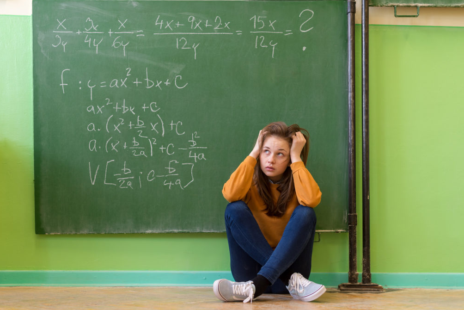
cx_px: 231
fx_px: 657
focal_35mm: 51
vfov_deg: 26.5
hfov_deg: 38.9
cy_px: 156
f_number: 2.2
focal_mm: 50
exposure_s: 1/100
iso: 200
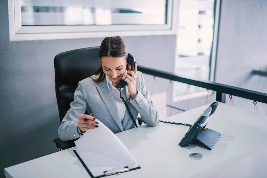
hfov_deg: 39.6
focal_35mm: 50
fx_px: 371
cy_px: 89
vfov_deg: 27.0
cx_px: 134
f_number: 1.6
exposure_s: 1/320
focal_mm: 50
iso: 500
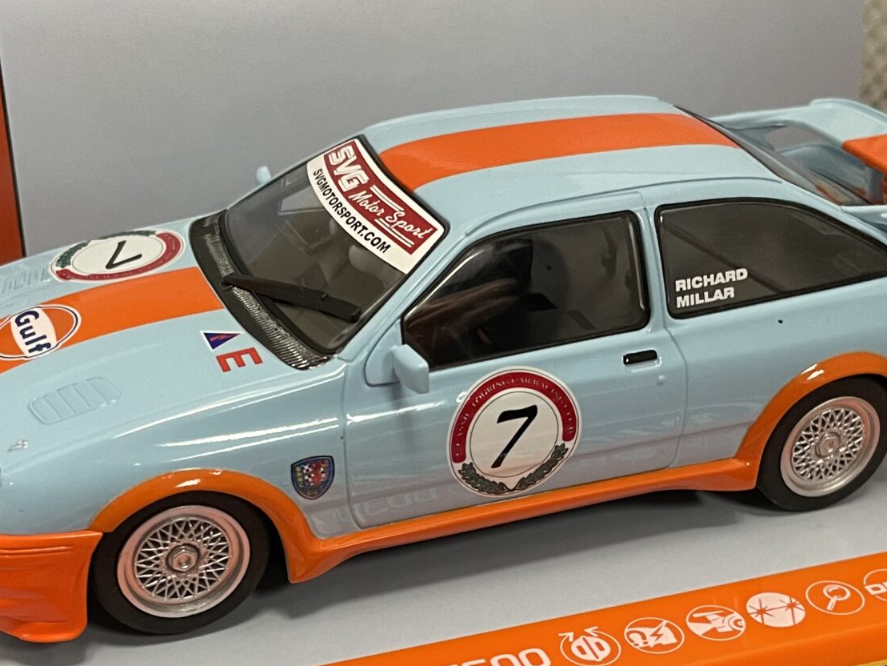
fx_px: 1538
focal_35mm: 60
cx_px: 477
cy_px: 535
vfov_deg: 24.0
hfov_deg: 32.2
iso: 250
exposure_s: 1/60
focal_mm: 4.2
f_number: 1.6
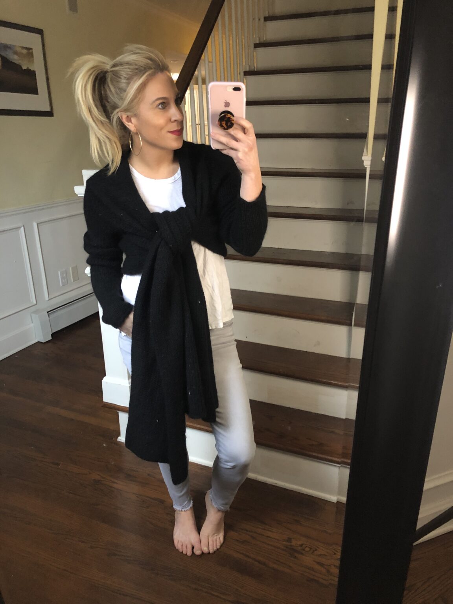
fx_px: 489
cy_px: 302
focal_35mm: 28
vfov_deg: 63.4
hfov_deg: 49.7
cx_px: 226
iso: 100
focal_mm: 3.99
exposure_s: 1/11
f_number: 1.8
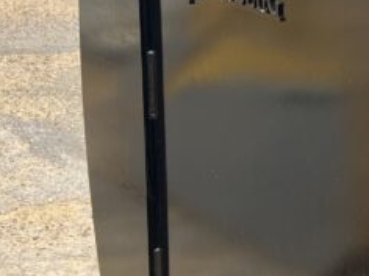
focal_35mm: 113
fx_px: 1205
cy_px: 133
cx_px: 644
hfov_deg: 15.3
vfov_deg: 13.1
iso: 50
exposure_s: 1/533
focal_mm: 5.7
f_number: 1.5
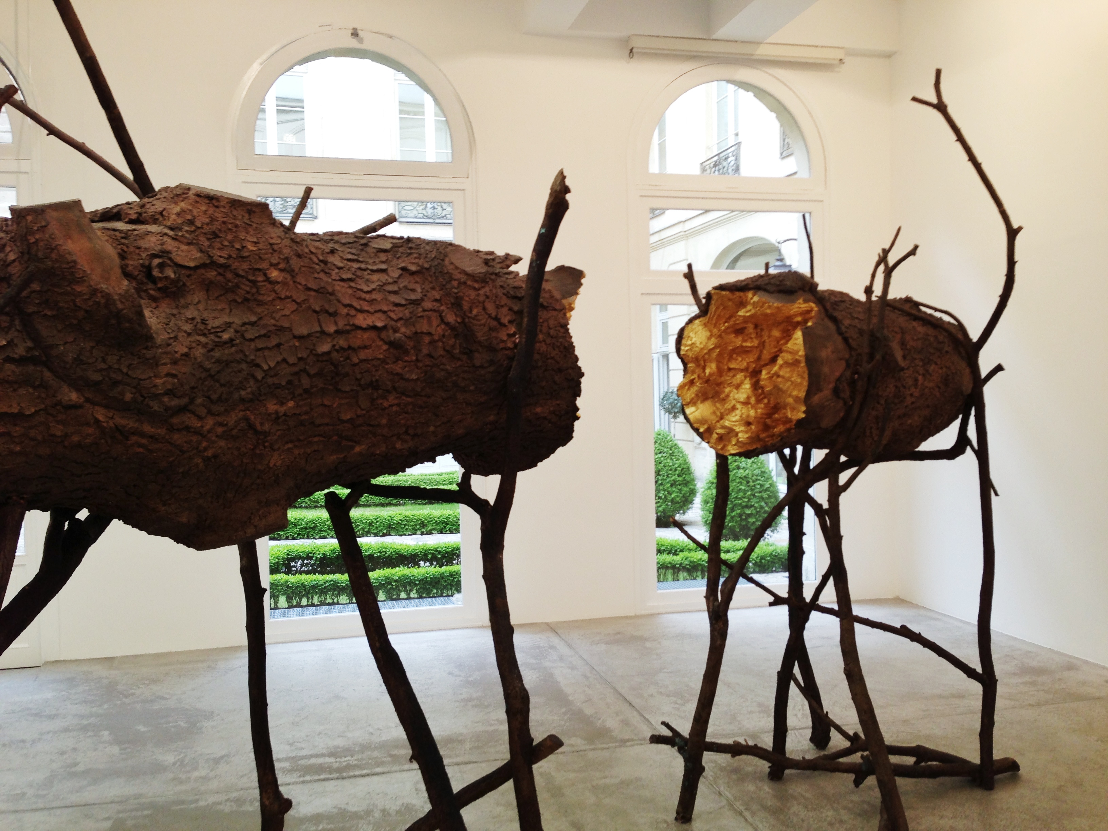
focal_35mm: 33
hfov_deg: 55.4
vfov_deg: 42.9
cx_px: 554
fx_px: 1056
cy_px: 416
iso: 50
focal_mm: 4.13
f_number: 2.4
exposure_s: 1/40
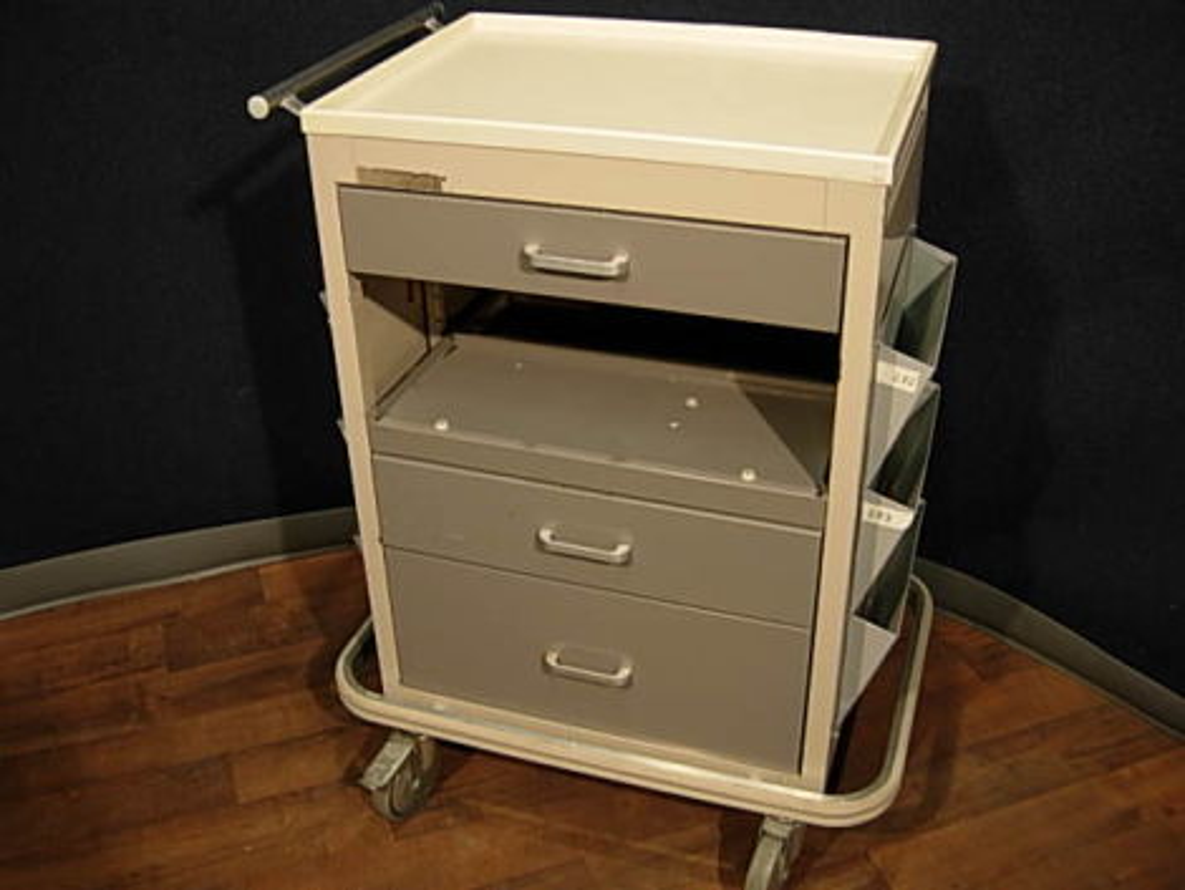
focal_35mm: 36
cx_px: 592
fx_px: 1233
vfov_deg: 39.7
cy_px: 445
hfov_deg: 51.3
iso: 50
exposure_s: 1/8.7
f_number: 2.7
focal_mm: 7.5
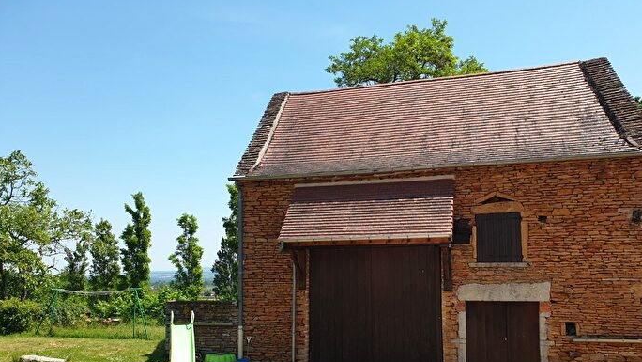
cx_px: 326
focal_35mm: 29
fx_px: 494
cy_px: 237
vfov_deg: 39.8
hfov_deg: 66.1
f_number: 2.4
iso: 50
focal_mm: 4.3
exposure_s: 1/950
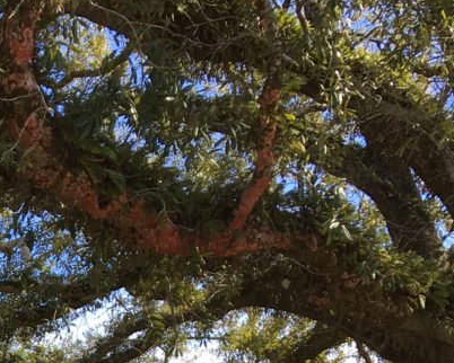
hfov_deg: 16.9
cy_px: 770
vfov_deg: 12.4
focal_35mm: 107
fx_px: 1438
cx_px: -141
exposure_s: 1/394
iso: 25
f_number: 2.2
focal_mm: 4.15
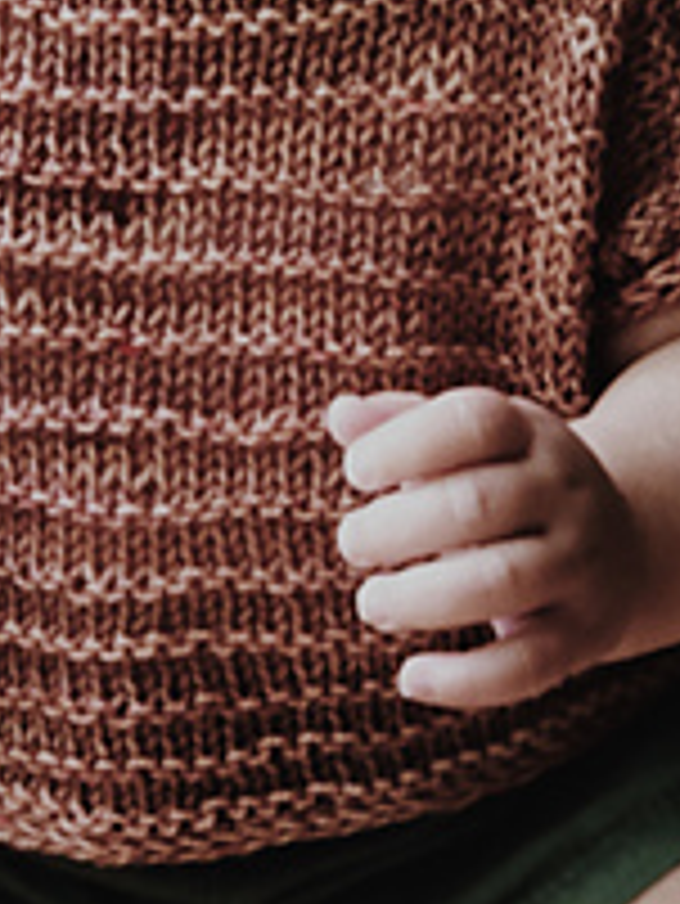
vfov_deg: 13.8
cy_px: 198
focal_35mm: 142
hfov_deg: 10.4
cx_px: 205
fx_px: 3715
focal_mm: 6.6
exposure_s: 1/30
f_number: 2.8
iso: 50
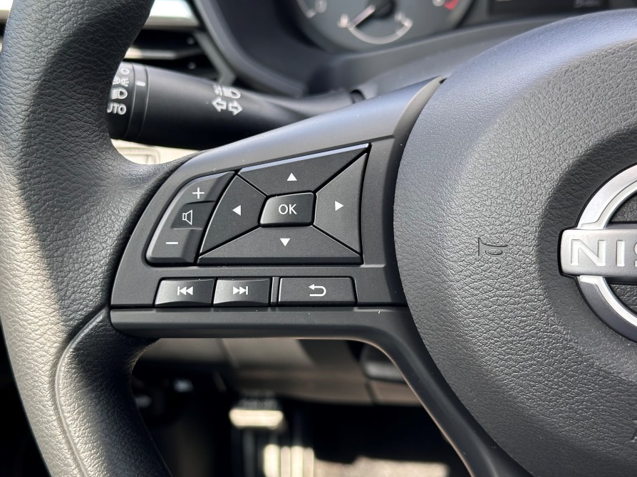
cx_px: 292
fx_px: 1012
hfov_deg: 34.9
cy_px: 230
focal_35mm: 55
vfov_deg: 26.5
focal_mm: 6.86
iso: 50
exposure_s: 1/161
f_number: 1.78
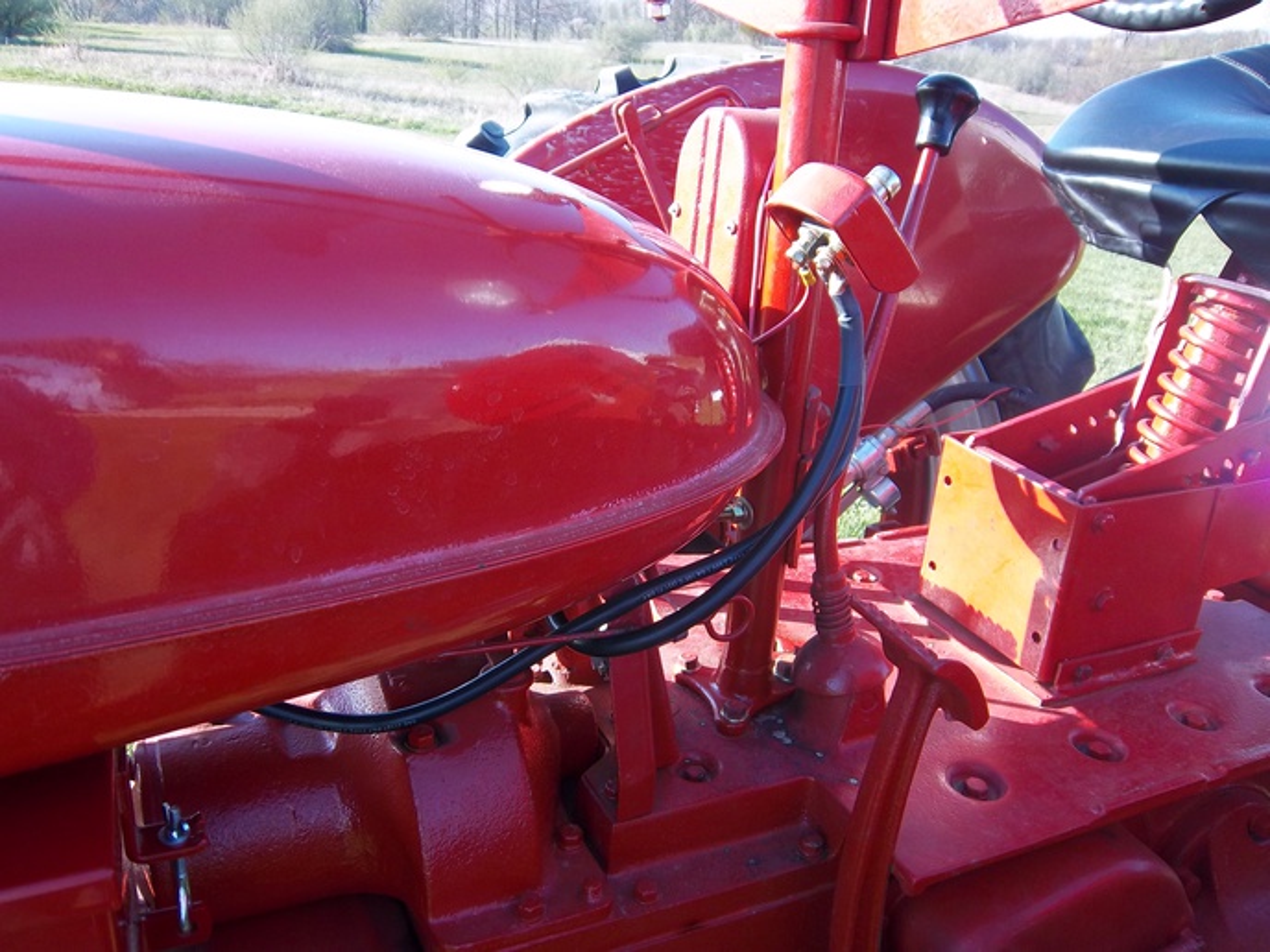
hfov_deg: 63.4
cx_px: 635
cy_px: 476
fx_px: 1027
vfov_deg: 49.7
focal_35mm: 28
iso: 64
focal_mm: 5.05
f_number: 3.5
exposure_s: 1/100
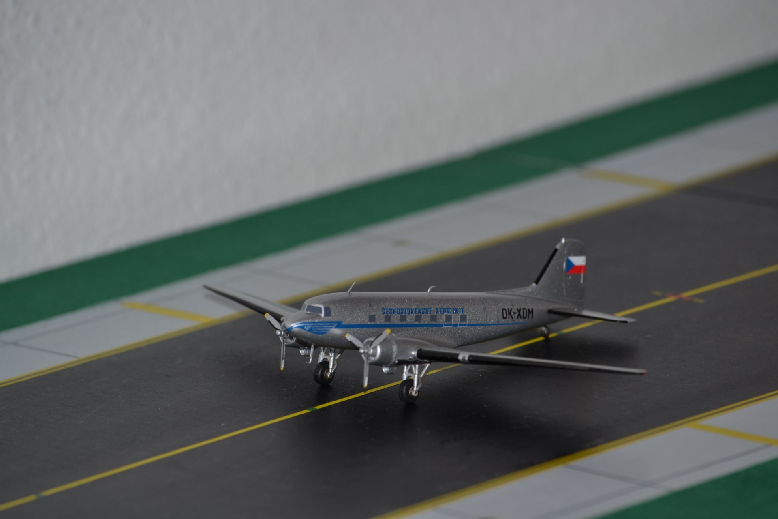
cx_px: 389
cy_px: 260
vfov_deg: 5.7
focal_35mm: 240
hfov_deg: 8.6
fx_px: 5186
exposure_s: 1/125
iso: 100
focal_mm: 160
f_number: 8
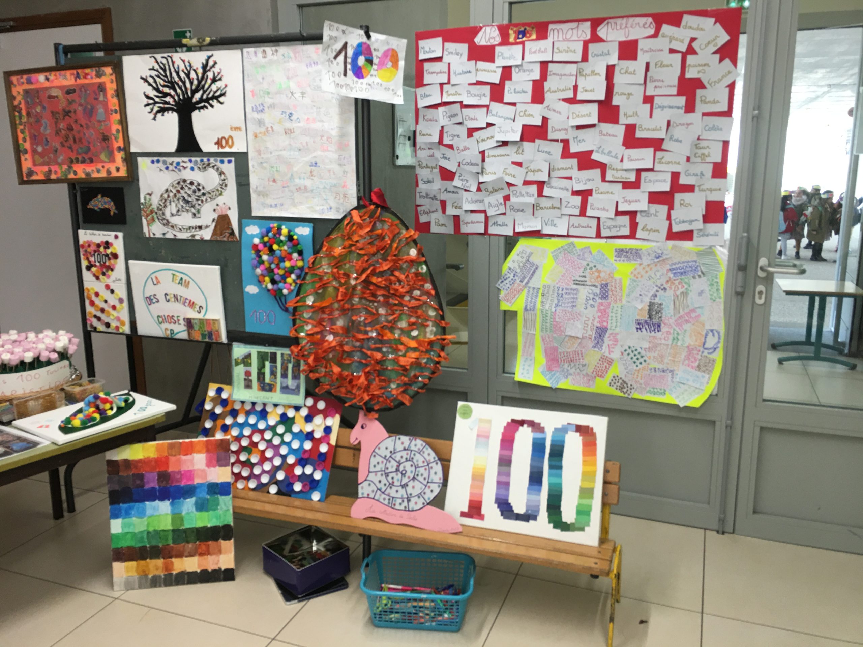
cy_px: 324
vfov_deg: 48.2
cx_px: 432
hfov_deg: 61.7
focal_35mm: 29
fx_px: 723
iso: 32
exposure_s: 1/33
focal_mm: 4.15
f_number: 2.2
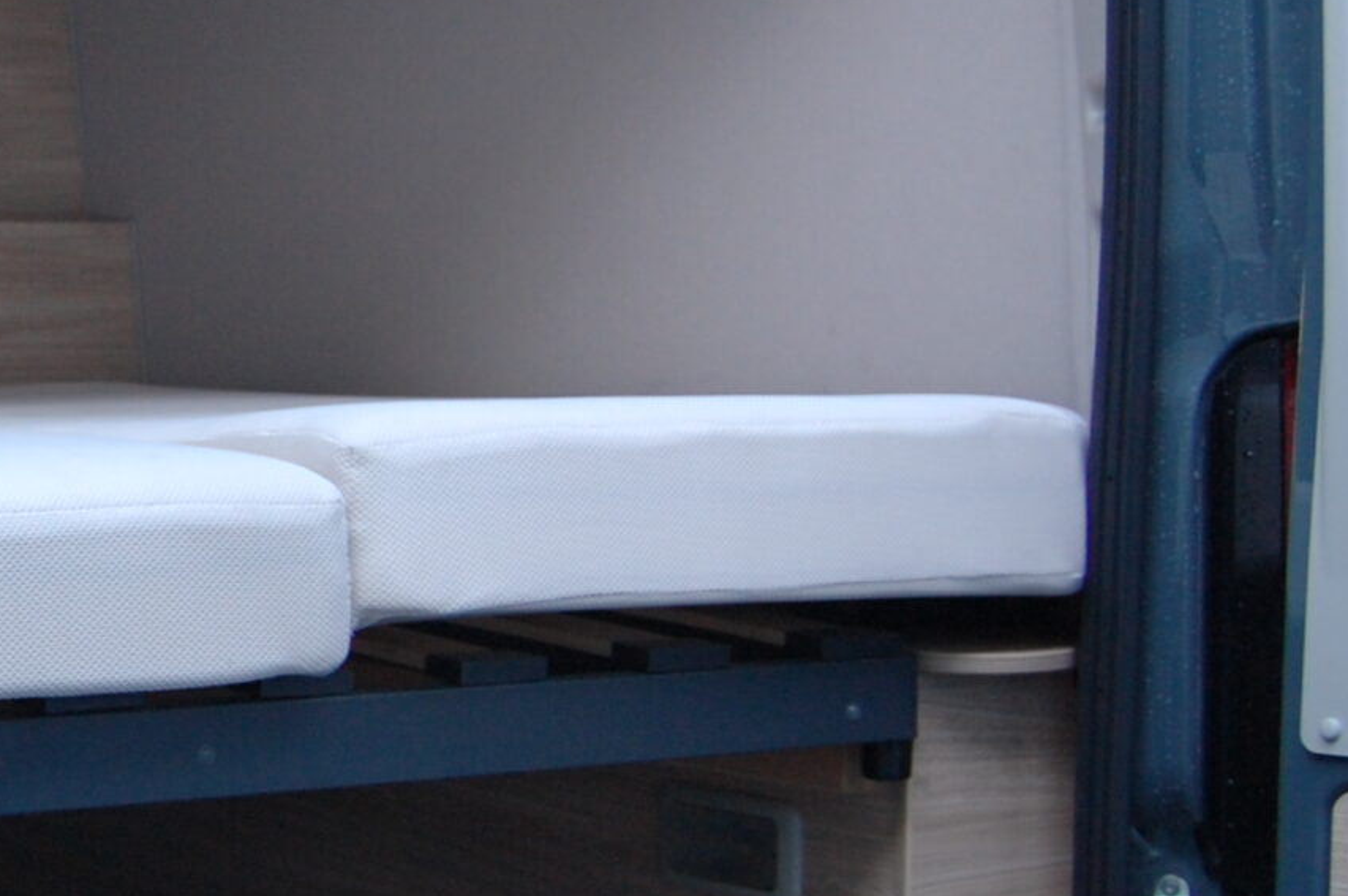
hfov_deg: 23.0
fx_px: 3030
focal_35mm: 81
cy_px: 438
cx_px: -264
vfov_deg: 16.8
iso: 500
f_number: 3.5
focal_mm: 18
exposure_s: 1/125
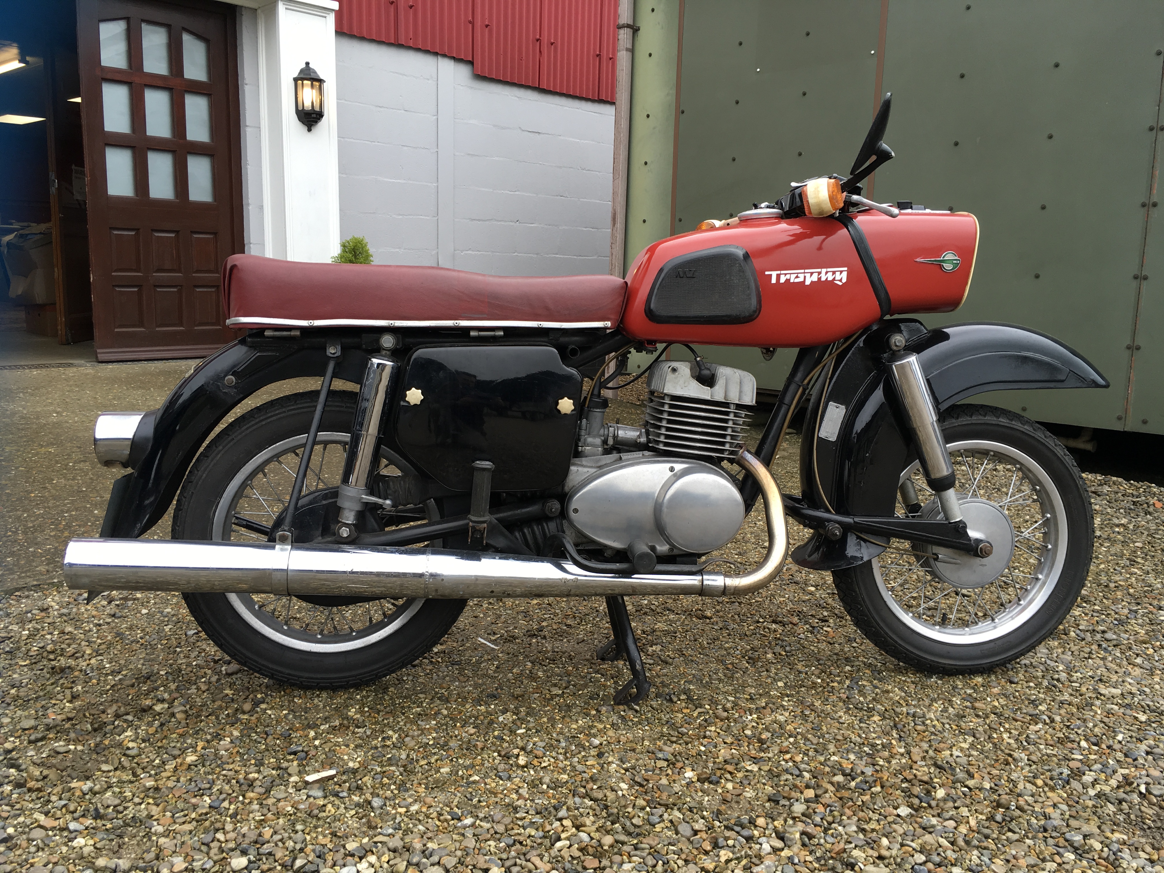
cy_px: 436
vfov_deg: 48.2
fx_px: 975
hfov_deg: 61.7
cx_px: 582
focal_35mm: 29
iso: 25
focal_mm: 4.15
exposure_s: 1/109
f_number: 2.2
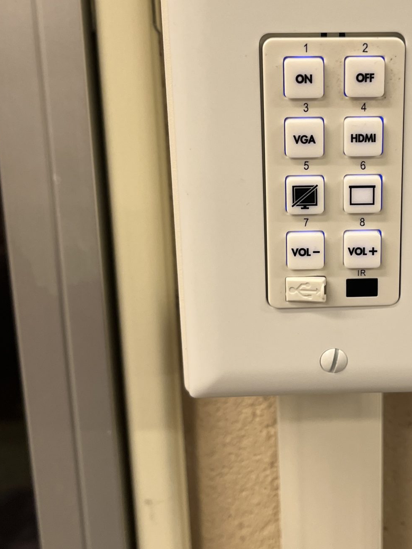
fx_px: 809
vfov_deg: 37.2
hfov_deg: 27.9
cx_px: 339
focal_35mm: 51
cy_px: 195
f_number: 1.6
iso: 125
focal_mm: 5.1
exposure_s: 1/120
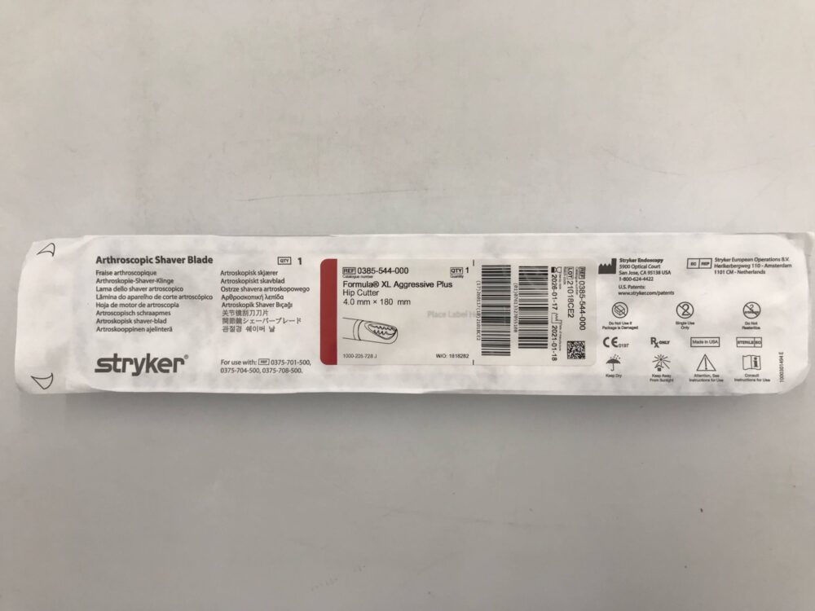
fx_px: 659
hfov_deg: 63.4
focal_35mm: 28
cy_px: 306
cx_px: 408
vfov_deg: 49.7
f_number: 1.8
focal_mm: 3.99
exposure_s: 1/60
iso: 32
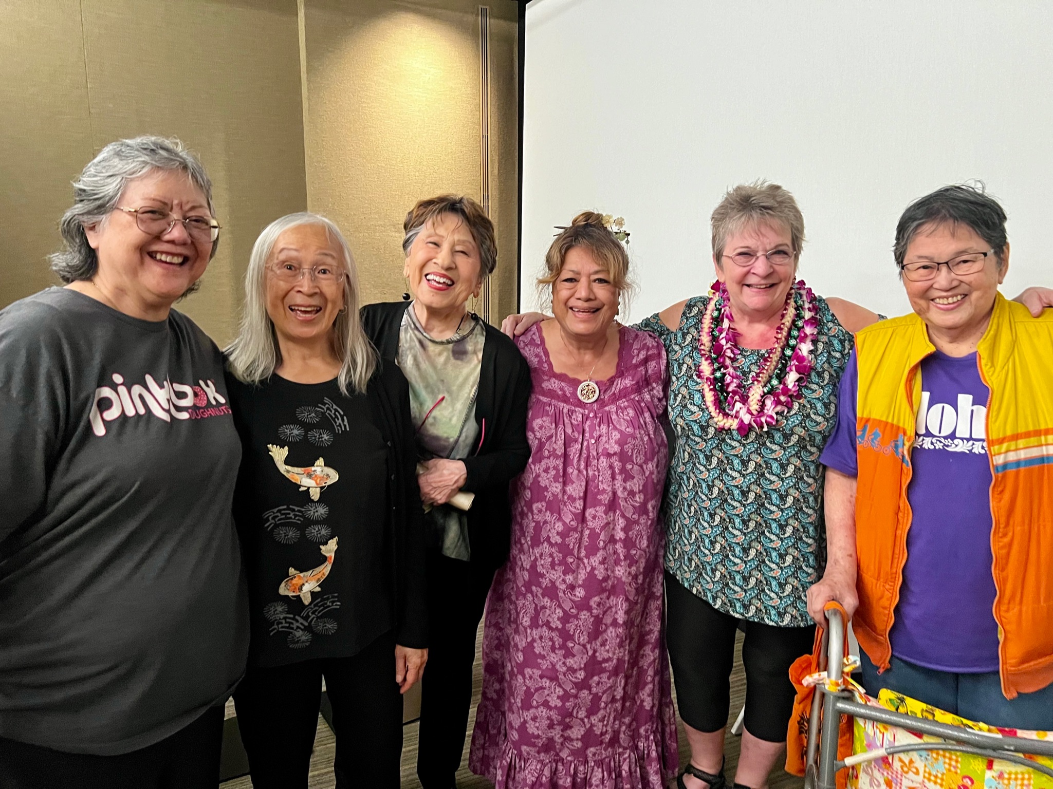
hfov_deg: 67.3
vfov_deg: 53.0
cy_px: 394
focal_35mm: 26
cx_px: 526
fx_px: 791
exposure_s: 1/30
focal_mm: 5.7
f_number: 1.5
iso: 500
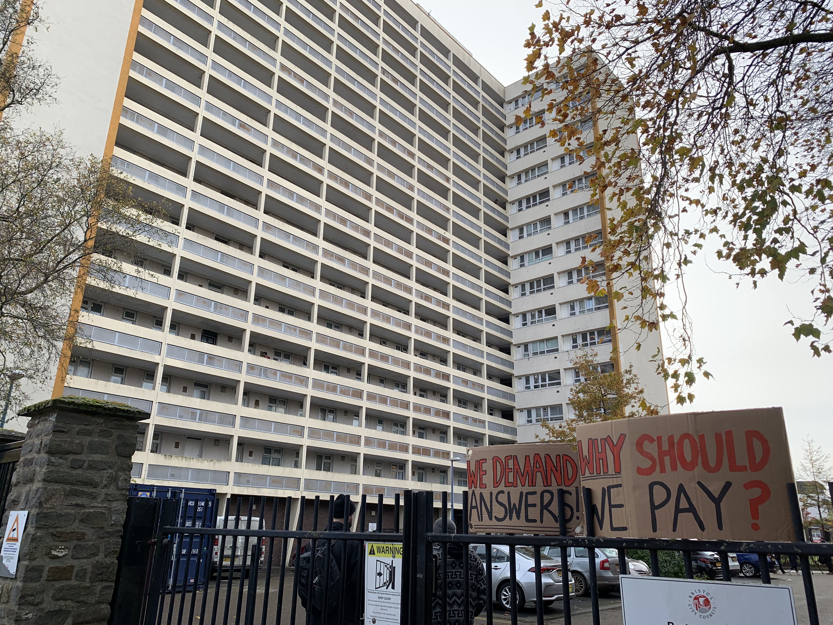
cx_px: 416
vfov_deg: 53.1
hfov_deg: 67.3
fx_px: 626
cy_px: 312
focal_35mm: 26
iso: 25
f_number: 1.8
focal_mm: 4.25
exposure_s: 1/502
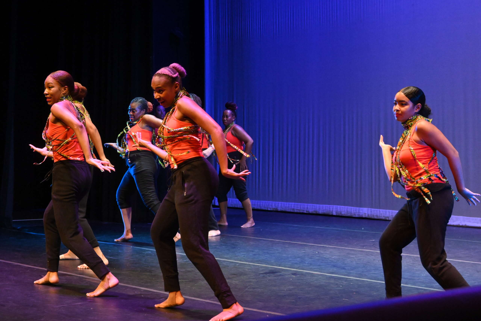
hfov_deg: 28.1
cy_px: 160
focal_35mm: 72
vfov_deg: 18.9
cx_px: 240
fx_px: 962
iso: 6400
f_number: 6
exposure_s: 1/200
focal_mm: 48
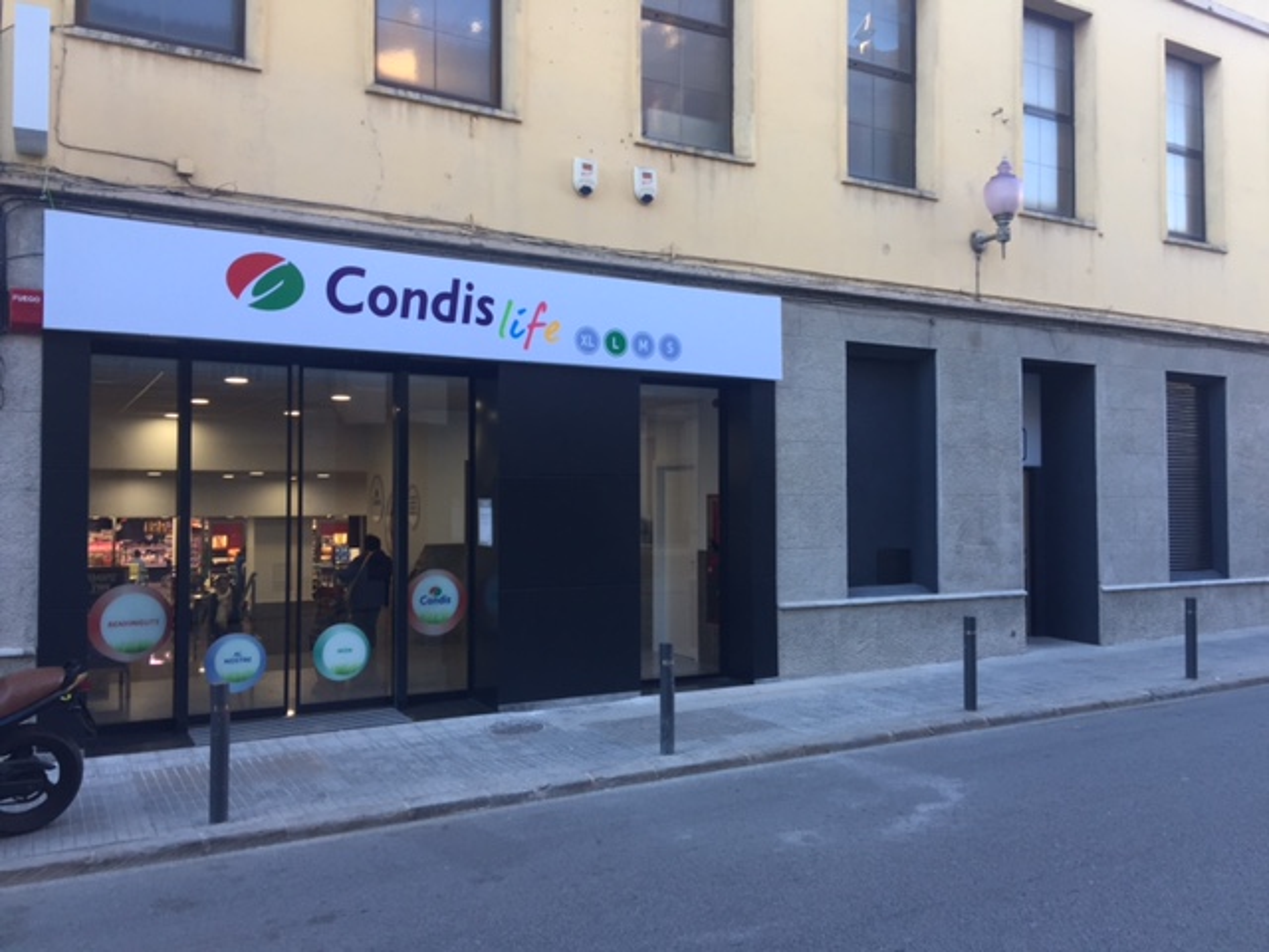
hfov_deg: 61.7
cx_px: 634
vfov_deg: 48.2
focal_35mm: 29
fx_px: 1063
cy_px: 476
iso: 40
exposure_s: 1/100
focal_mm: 4.15
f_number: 2.2
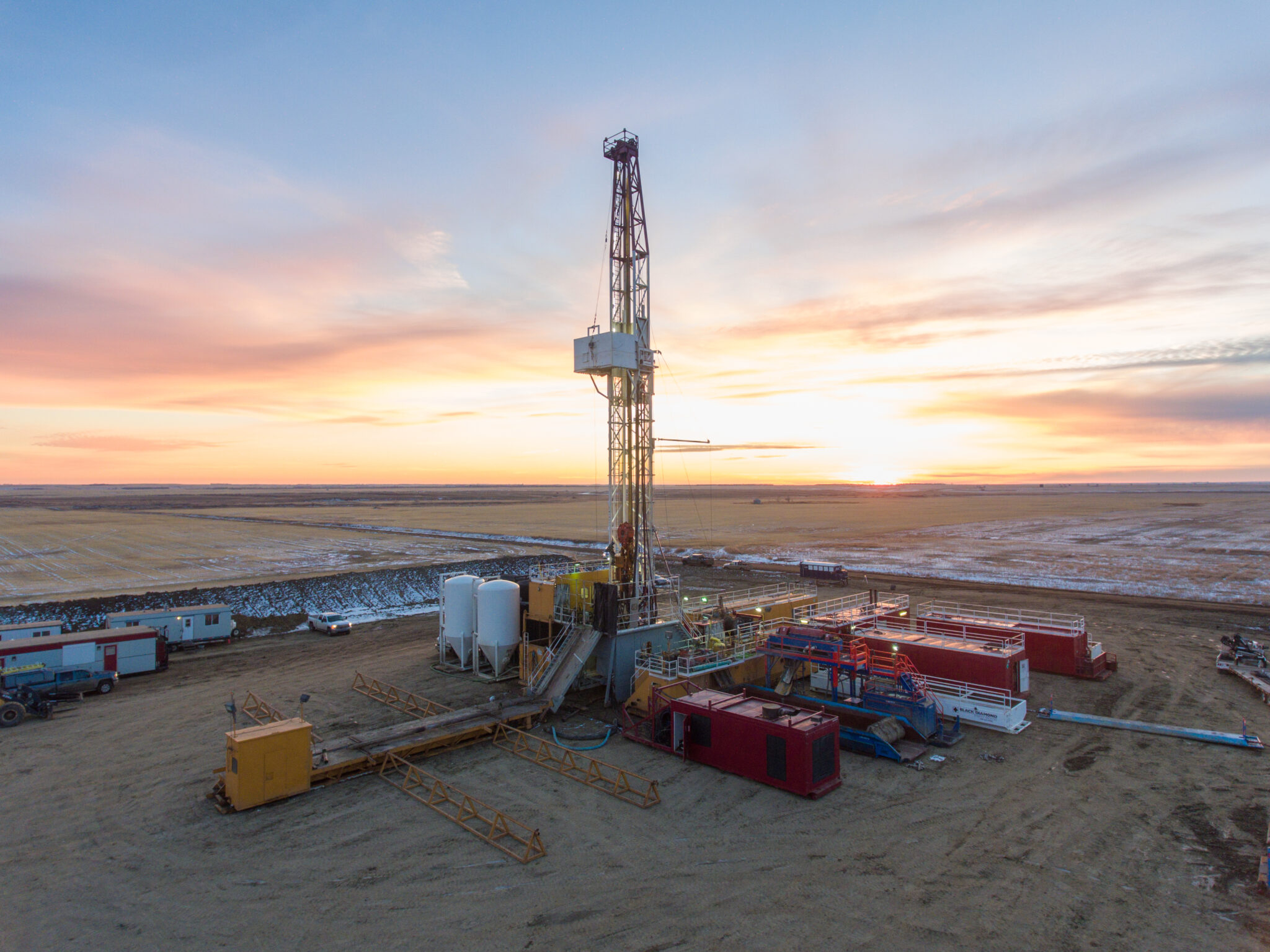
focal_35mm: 20
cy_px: 476
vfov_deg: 65.9
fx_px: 734
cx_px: 635
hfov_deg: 81.8
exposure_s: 1/60
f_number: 2.8
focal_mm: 3.61
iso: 168
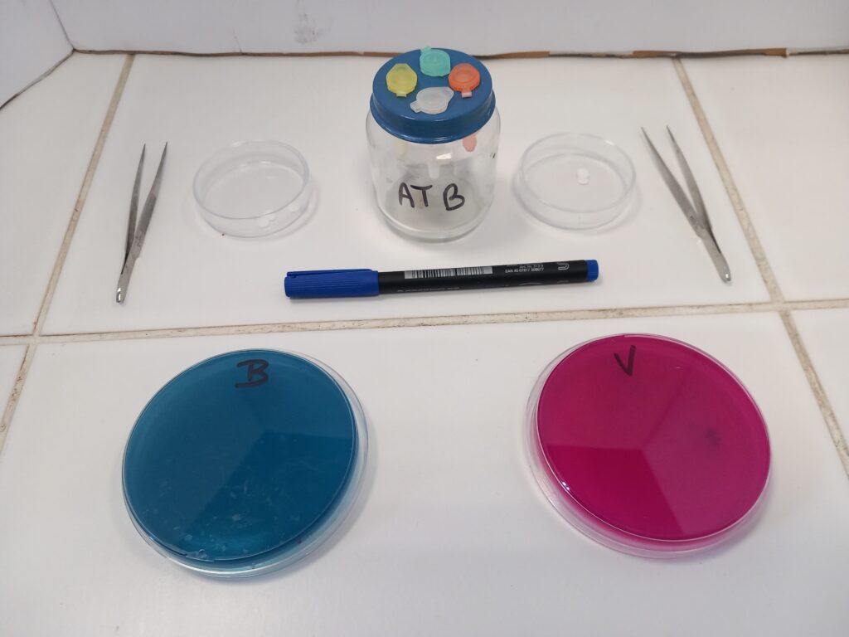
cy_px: 318
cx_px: 424
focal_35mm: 27
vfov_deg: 51.4
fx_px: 662
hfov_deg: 65.3
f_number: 1.8
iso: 125
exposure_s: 1/50
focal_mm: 4
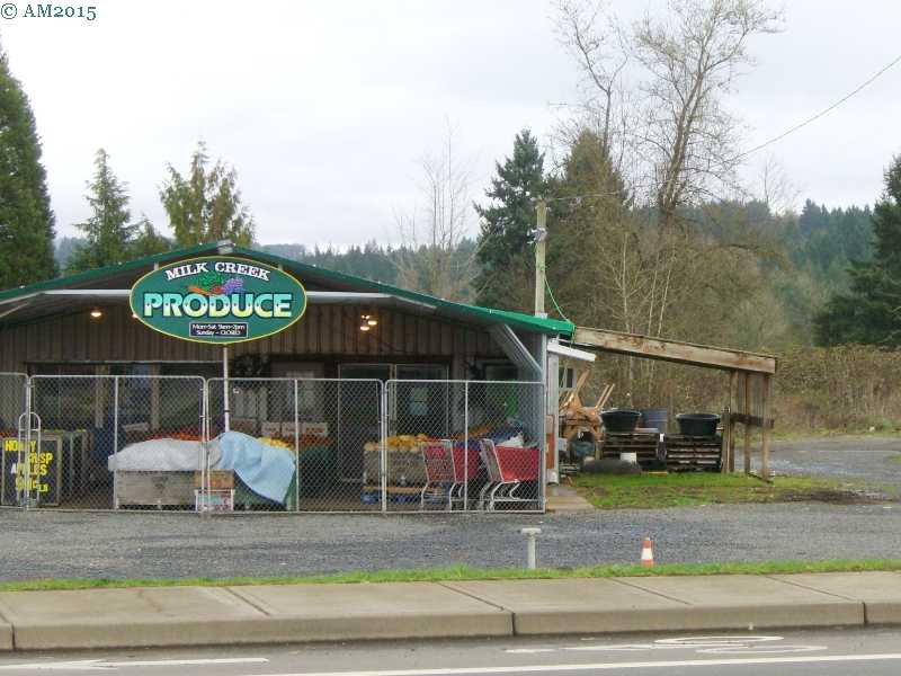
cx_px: 450
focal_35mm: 78
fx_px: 2030
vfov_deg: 18.9
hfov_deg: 25.0
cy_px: 338
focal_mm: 16.3
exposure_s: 1/125
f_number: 4.3
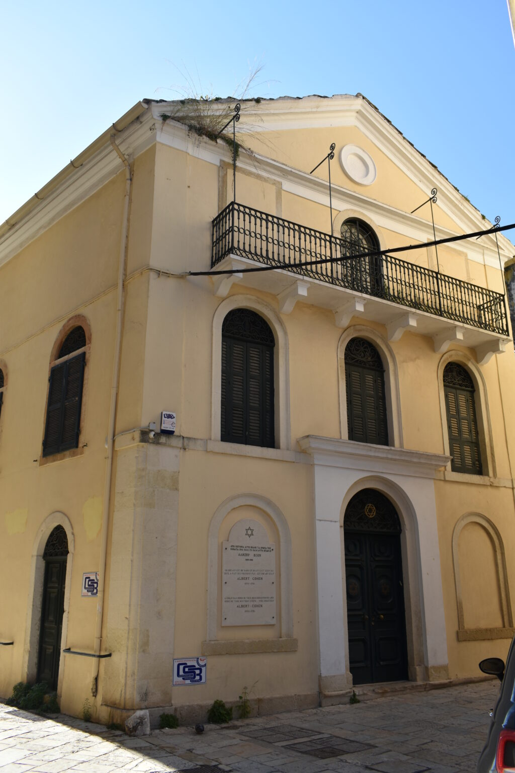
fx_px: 644
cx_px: 258
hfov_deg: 43.6
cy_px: 386
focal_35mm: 30
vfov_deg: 61.9
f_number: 8
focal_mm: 20
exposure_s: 1/250
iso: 140
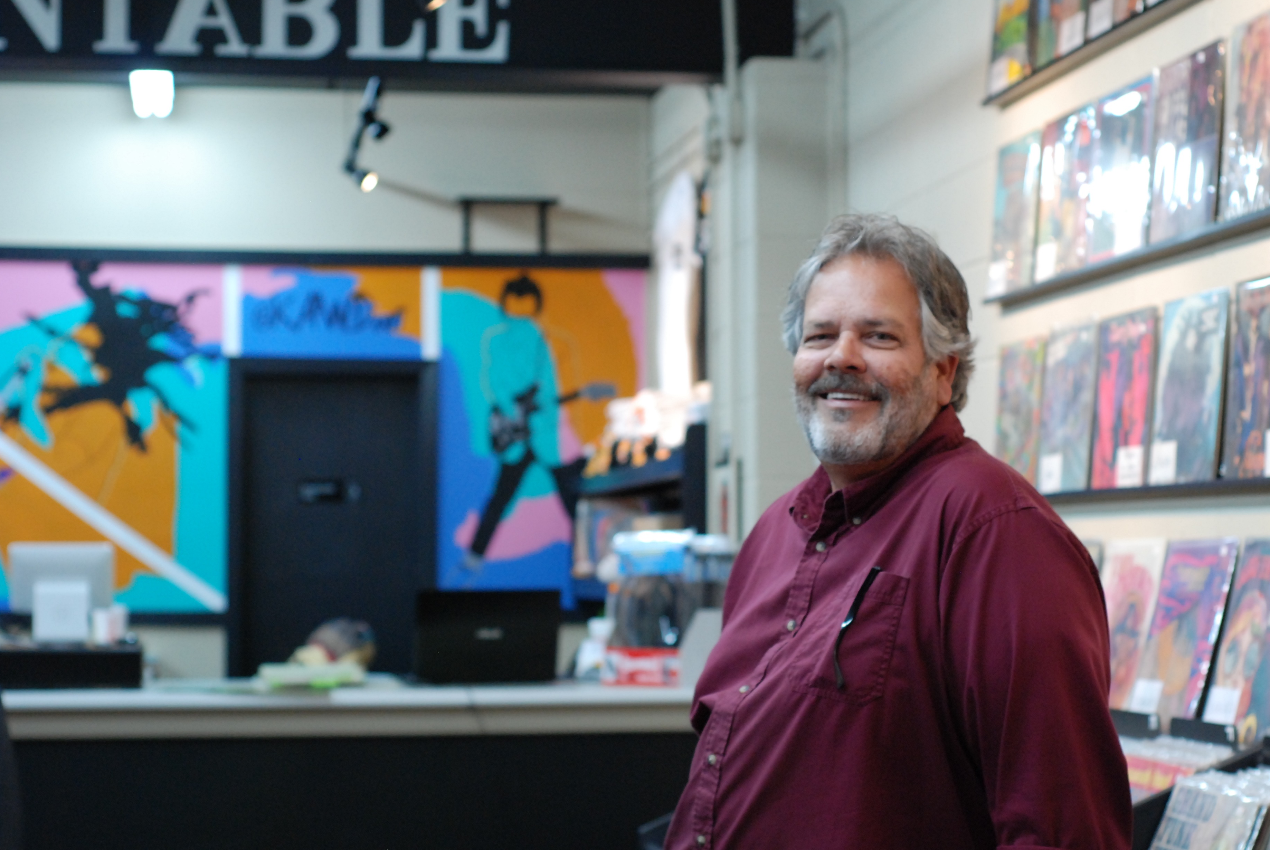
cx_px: 664
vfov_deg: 17.3
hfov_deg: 25.6
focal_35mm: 79
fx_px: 2790
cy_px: 443
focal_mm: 50
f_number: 4.5
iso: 800
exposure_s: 1/80
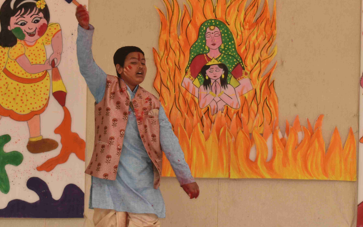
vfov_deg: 12.7
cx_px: 141
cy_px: 52
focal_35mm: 103
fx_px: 1019
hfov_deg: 20.2
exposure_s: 1/160
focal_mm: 40
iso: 160
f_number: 9
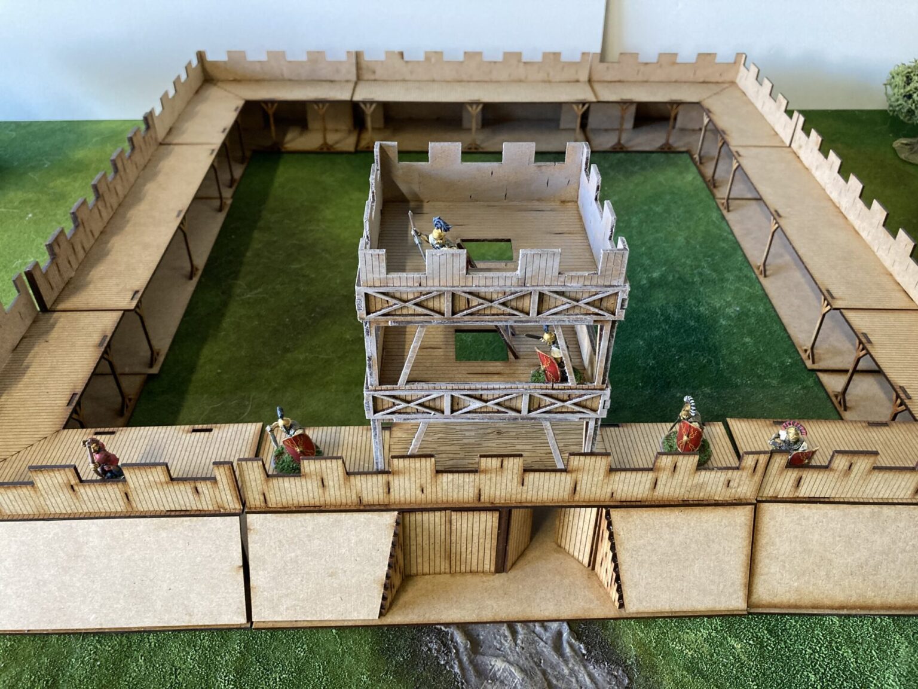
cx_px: 459
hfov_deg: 63.4
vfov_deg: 49.7
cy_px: 344
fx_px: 743
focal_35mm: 28
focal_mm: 3.99
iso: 200
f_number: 1.8
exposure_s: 1/50
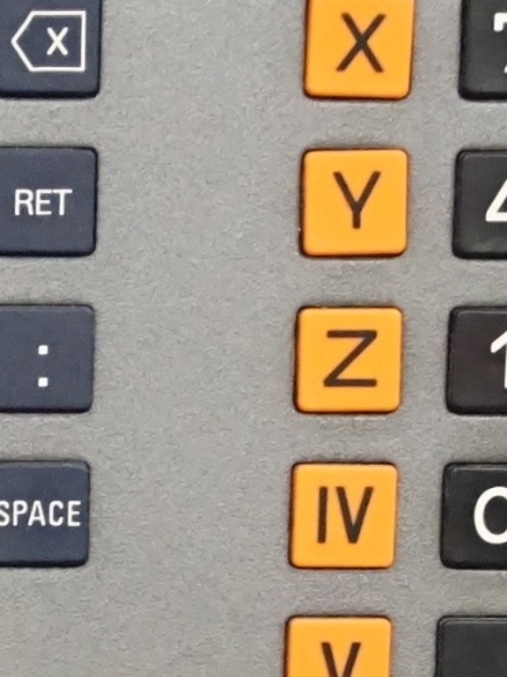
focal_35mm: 200
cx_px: -478
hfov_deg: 7.2
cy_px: 966
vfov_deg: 9.6
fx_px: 3913
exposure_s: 1/80
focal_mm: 21
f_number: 4
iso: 3200
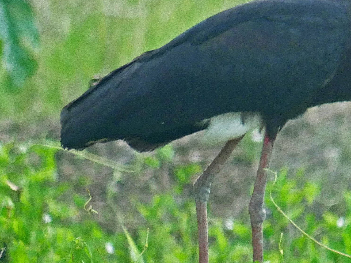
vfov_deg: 1.3
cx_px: 386
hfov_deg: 1.7
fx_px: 11772
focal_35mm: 1161
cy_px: 83
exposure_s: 1/400
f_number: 5.6
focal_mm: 189
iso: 500
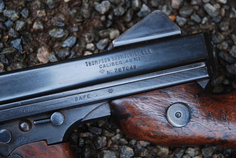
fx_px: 689
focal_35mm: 105
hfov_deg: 19.4
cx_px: 118
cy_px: 79
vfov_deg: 13.1
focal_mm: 70
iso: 400
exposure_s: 1/125
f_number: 4.5
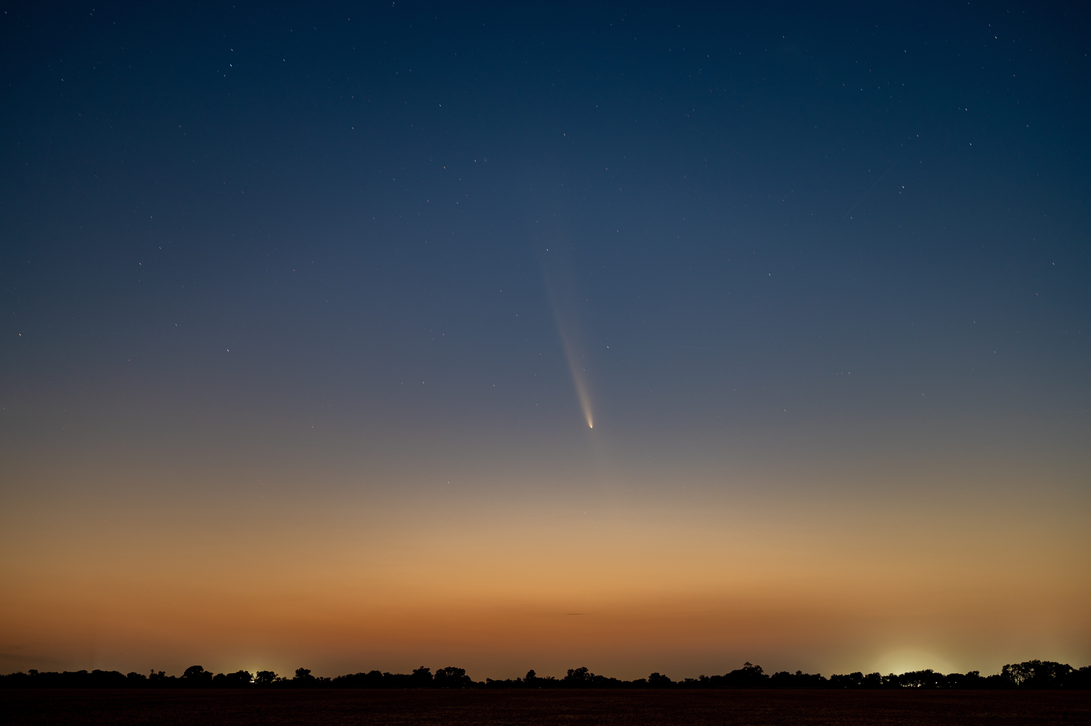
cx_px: 546
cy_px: 363
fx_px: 1514
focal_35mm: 50
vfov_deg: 27.0
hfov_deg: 39.6
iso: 160
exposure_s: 15
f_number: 2
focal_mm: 50
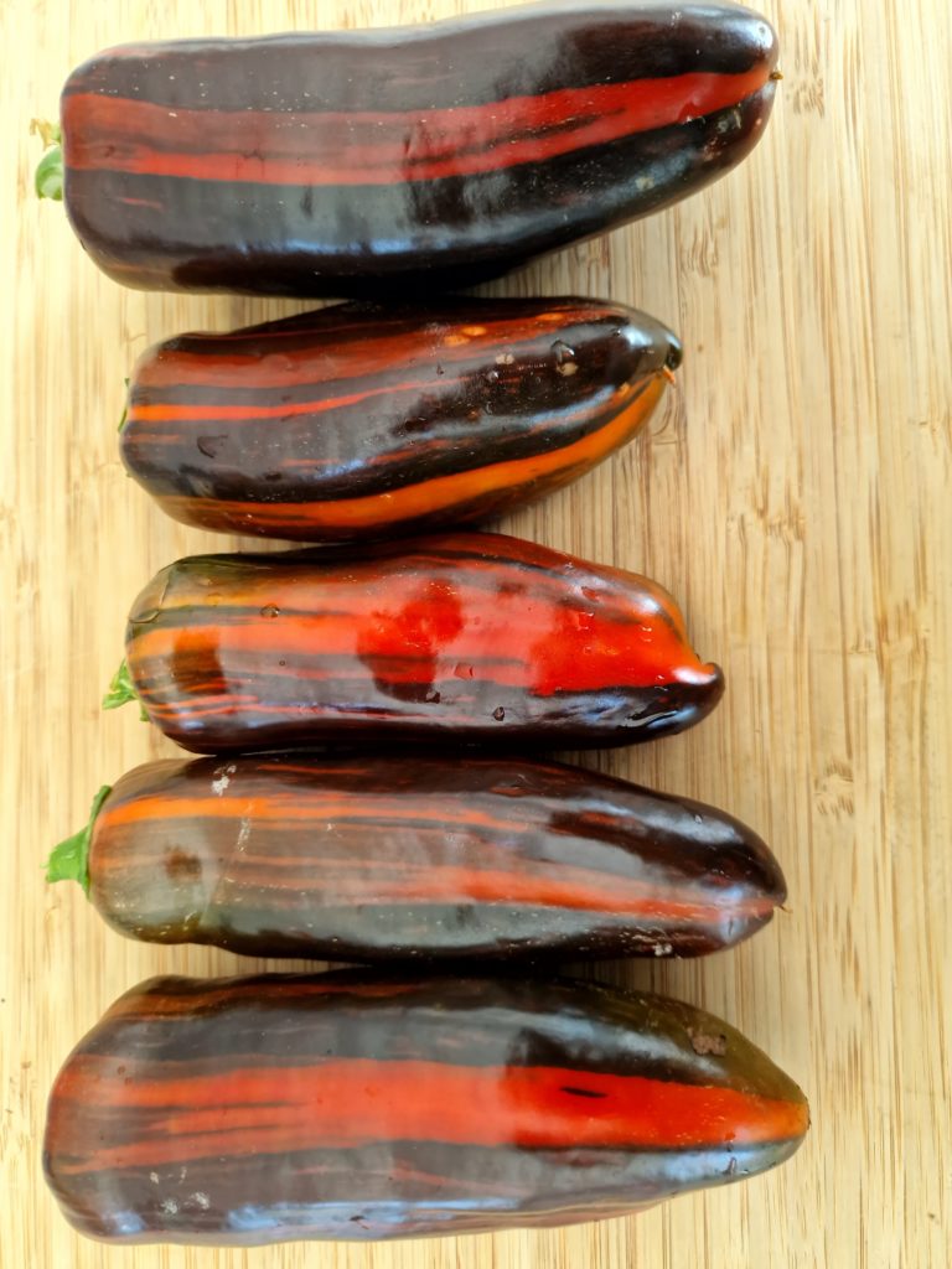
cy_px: 634
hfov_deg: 58.9
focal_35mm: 23
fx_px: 843
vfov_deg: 73.9
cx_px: 476
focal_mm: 6.4
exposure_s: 1/60
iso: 50
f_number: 1.8
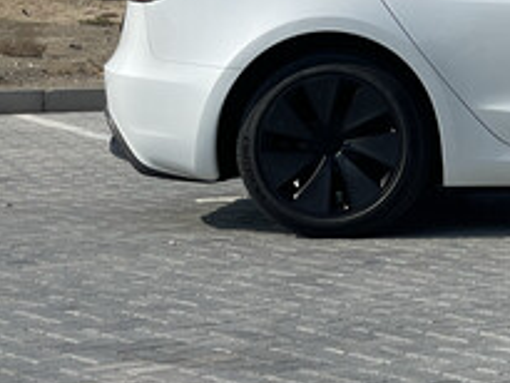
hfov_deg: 12.4
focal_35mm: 152
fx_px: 2241
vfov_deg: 9.7
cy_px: -17
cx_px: 744
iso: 25
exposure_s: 1/2817
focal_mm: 6
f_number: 2
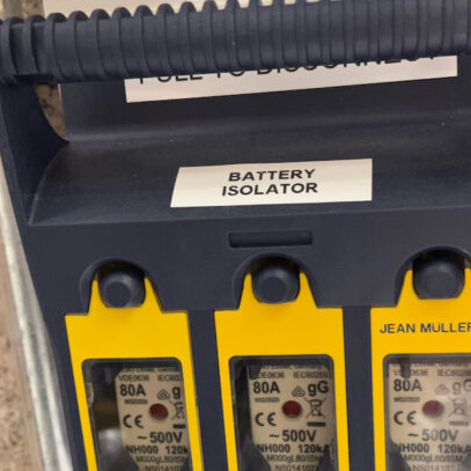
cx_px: 260
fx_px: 724
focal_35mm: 47
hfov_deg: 36.0
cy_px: 308
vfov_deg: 35.8
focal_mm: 4.2
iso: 500
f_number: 1.6
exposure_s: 1/25
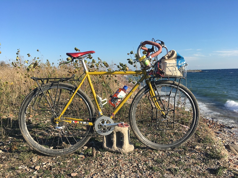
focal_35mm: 29
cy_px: 89
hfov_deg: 61.7
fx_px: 199
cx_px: 119
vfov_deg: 48.2
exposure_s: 1/1183
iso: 25
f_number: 2.2
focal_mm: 4.15
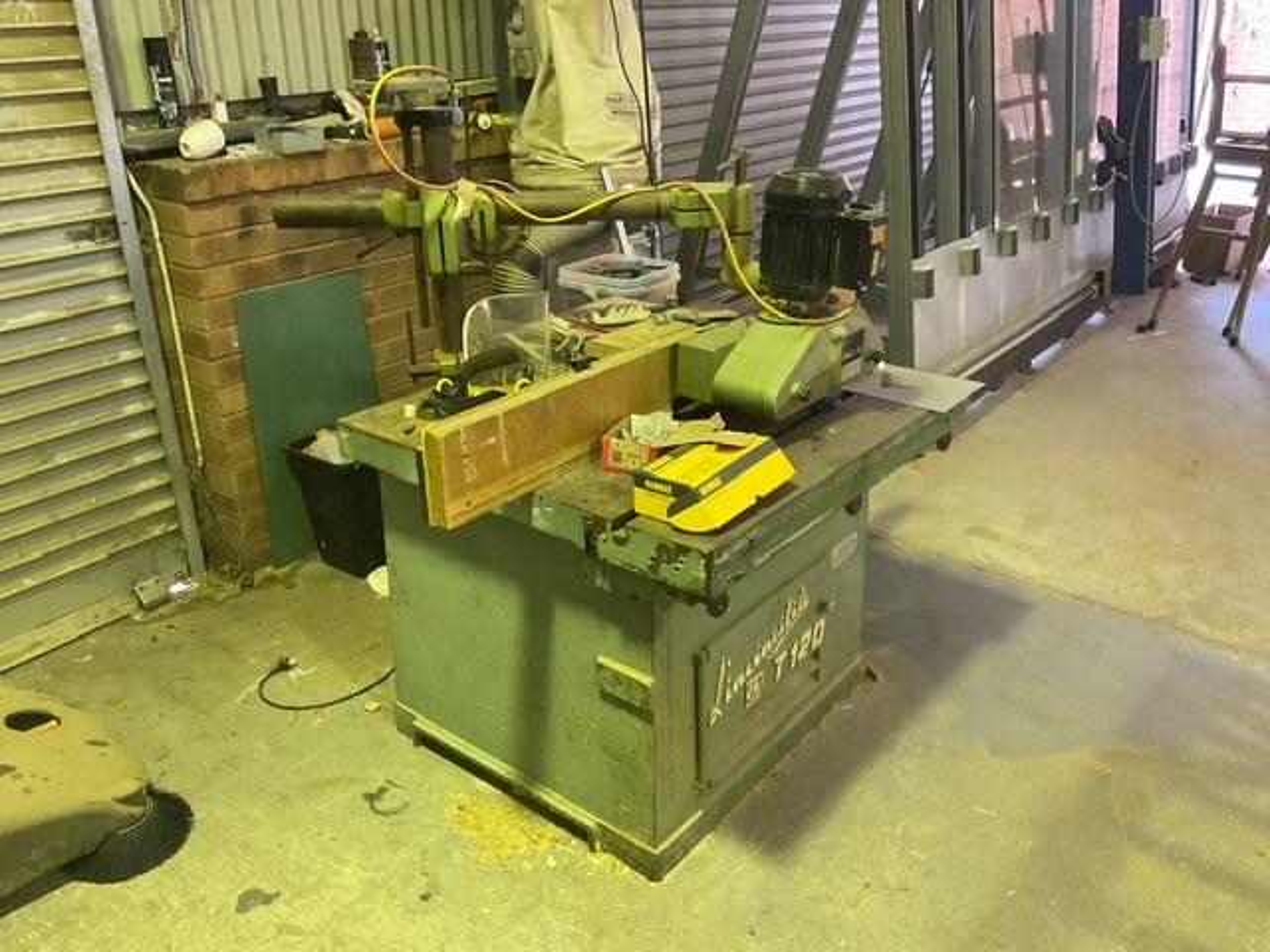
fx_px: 1064
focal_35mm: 29
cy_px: 476
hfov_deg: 61.7
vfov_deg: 48.2
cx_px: 635
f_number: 1.8
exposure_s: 1/33
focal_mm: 3
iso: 250
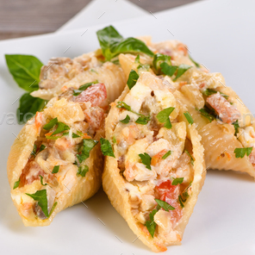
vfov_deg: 9.8
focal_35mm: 178
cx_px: 123
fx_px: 1484
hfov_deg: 9.8
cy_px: 158
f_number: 11
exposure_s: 1/80
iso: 100
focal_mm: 105
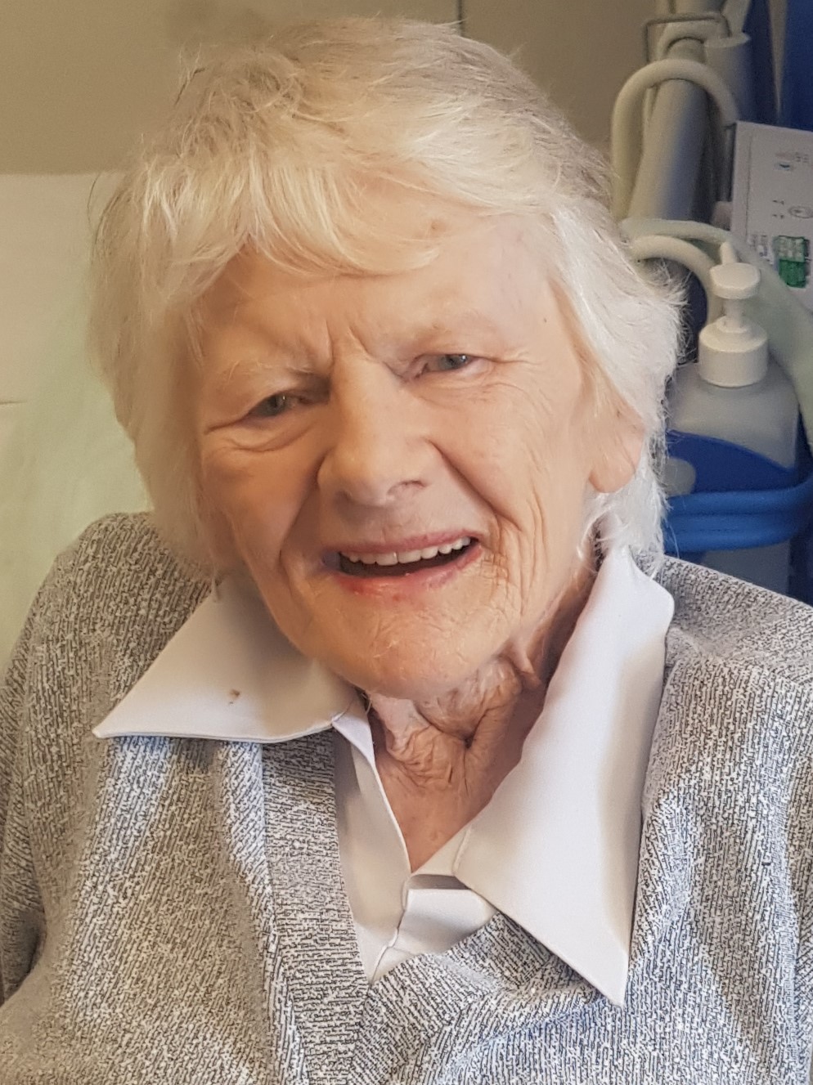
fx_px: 815
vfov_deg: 67.3
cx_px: 406
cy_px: 542
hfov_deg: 53.0
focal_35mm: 26
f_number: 1.7
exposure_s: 1/50
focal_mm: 4.2
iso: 100
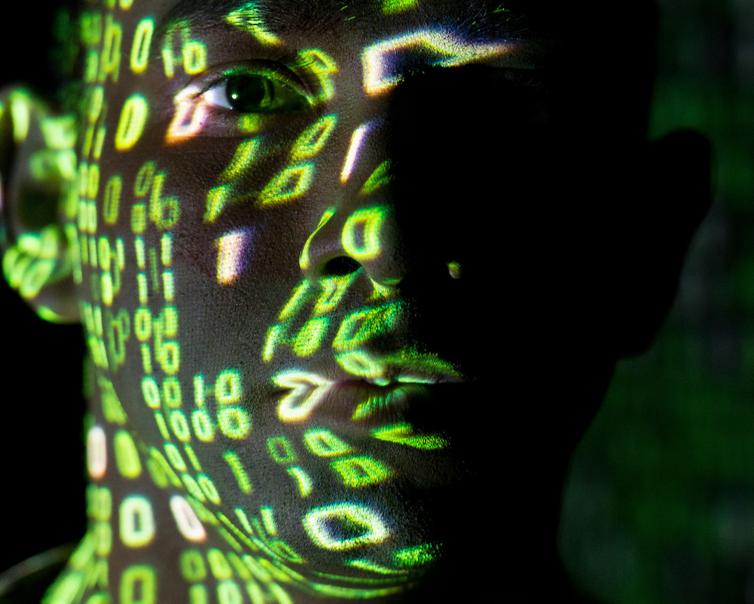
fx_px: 6070
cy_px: 274
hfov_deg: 7.1
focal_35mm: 272
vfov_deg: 5.7
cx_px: 519
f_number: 4
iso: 3200
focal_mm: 170
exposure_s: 1/30
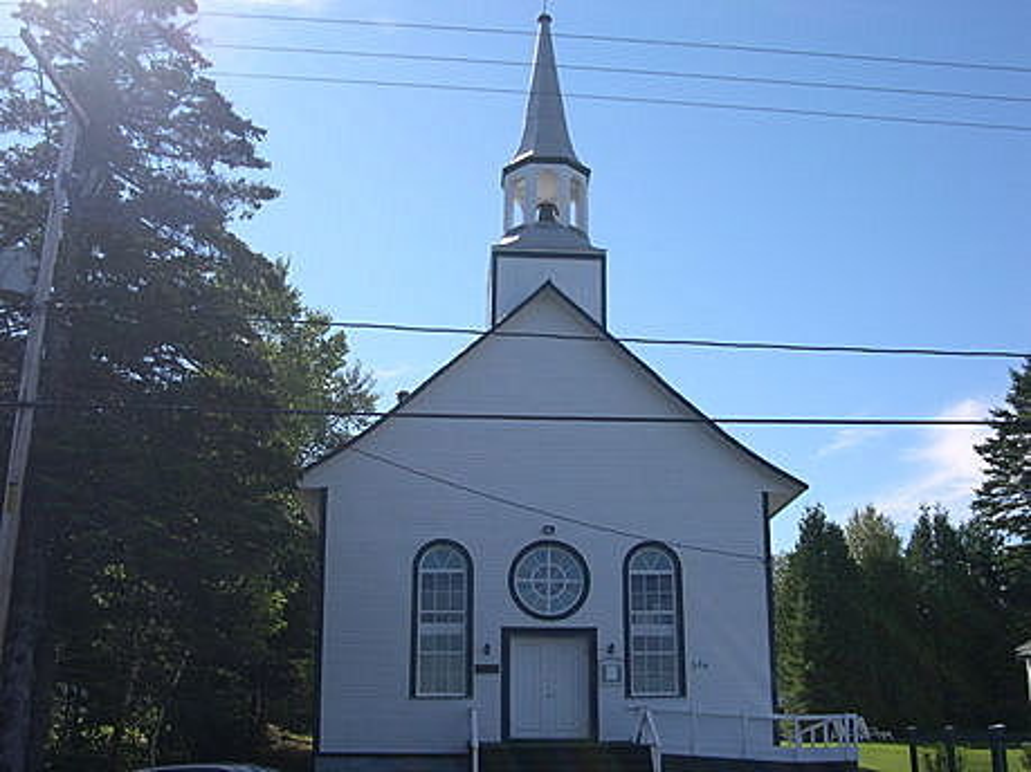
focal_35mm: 38
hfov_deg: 49.0
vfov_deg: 37.7
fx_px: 1131
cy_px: 386
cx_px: 516
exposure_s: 1/195
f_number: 7.6
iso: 100
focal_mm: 8
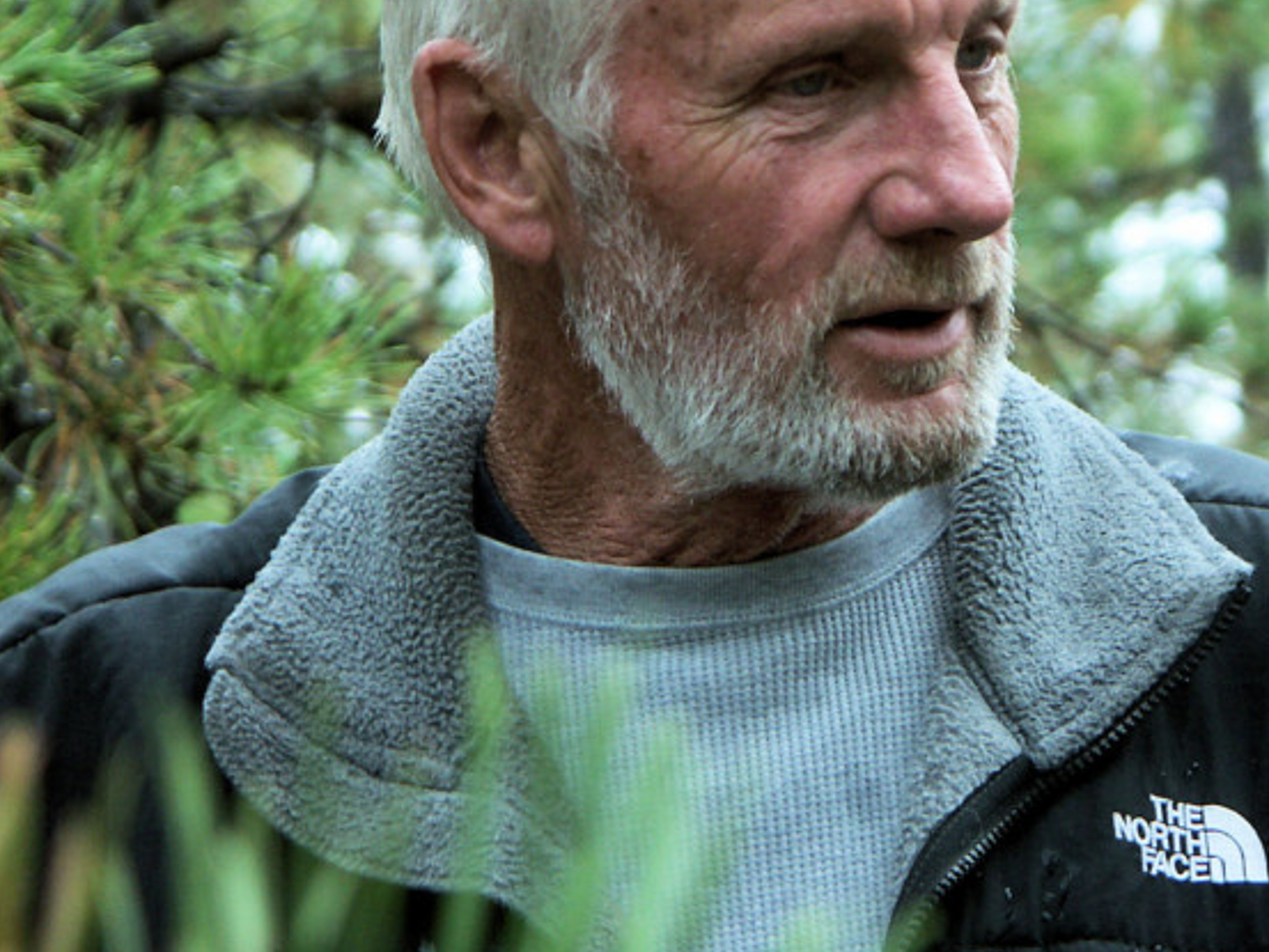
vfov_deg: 5.6
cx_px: 849
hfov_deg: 7.5
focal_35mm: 264
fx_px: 9680
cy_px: 259
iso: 100
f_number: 3.2
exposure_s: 1/80
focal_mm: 36.87
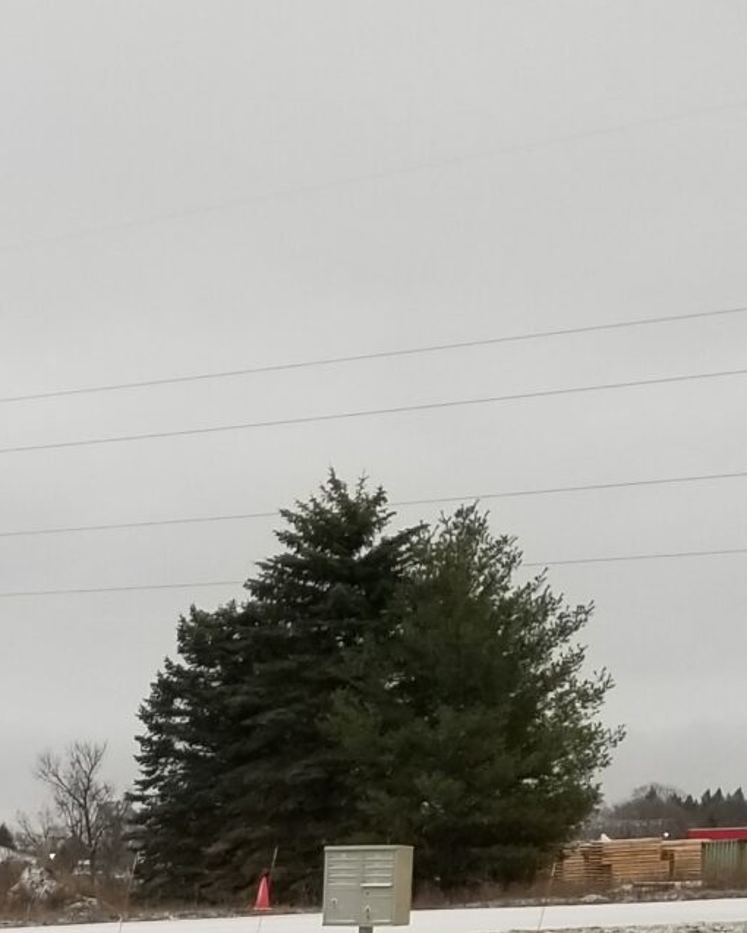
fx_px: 2817
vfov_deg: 17.4
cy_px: 1286
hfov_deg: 12.9
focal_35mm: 102
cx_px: -811
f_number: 1.7
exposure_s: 1/120
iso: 64
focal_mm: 4.25
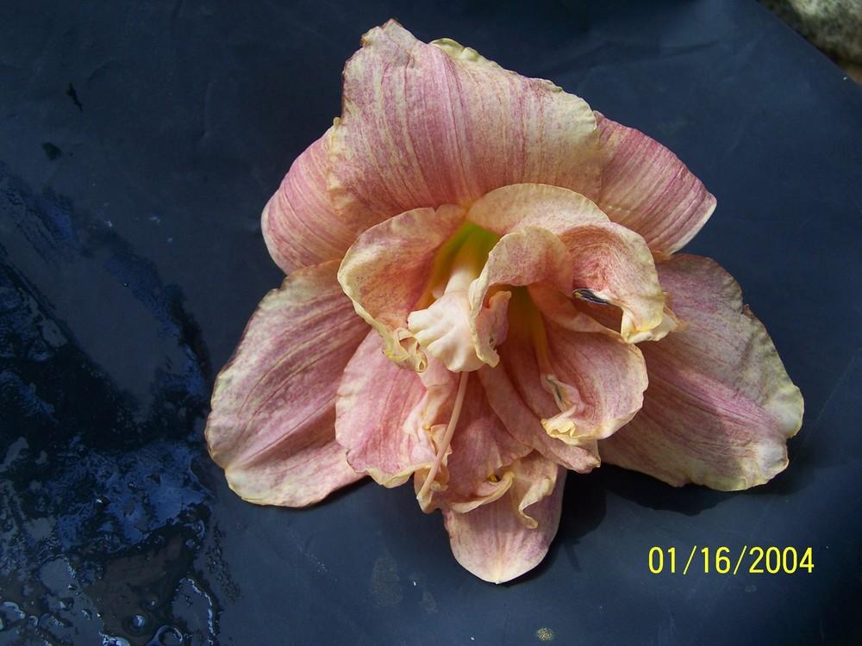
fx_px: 1195
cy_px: 323
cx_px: 431
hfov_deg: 39.7
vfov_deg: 30.3
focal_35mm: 48
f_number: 3
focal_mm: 8
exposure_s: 1/125
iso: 80
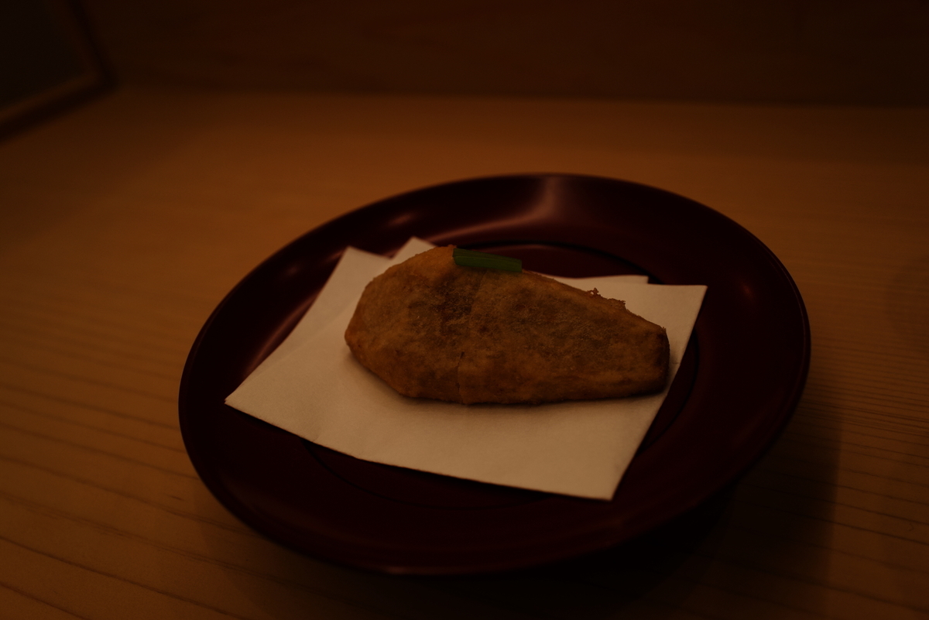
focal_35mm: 28
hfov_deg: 65.5
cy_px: 310
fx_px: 723
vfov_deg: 46.4
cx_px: 464
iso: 800
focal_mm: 28
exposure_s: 1/200
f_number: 5.6
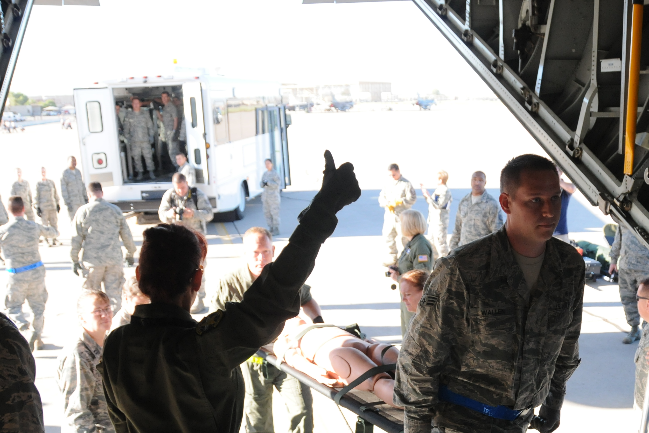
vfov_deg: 30.7
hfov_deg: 44.9
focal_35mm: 43
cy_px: 325
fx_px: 775
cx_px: 420
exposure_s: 1/800
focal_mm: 18
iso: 800
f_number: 3.5
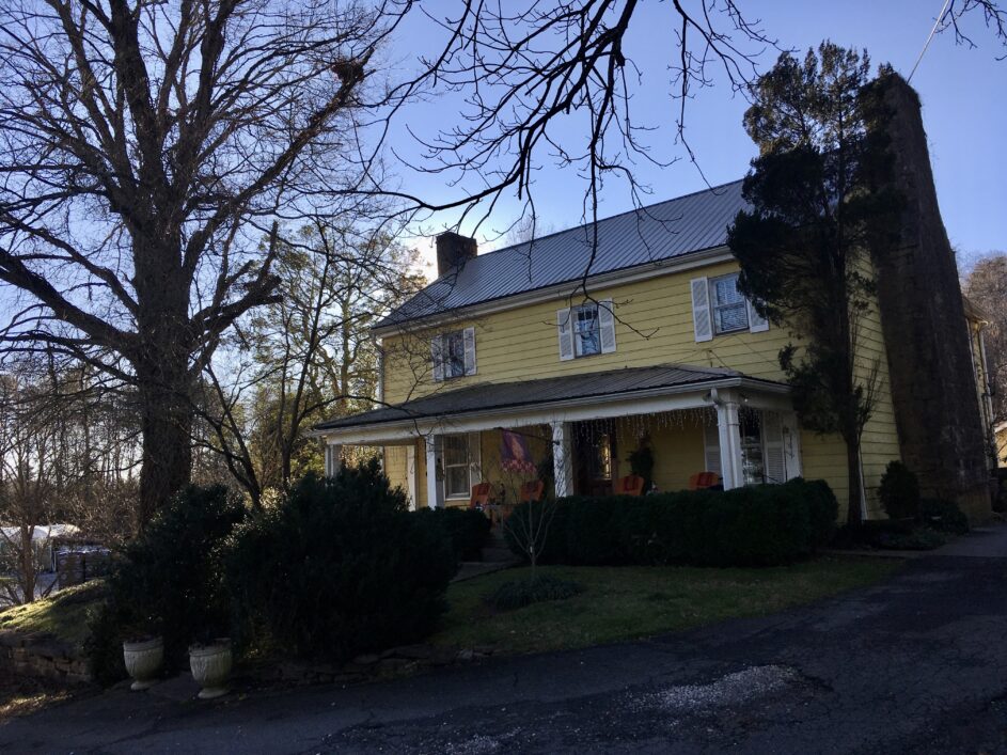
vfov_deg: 48.2
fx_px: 844
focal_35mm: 29
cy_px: 378
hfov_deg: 61.7
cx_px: 504
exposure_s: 1/810
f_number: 2.2
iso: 25
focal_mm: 4.15
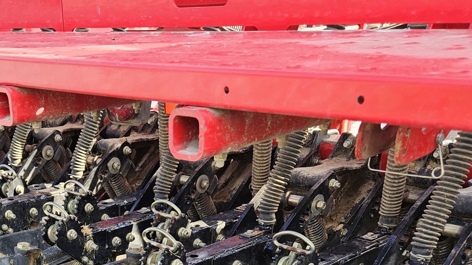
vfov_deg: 20.6
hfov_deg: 38.3
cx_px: 89
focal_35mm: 52
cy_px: 361
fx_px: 651
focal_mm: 5.4
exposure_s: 1/180
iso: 32
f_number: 1.8
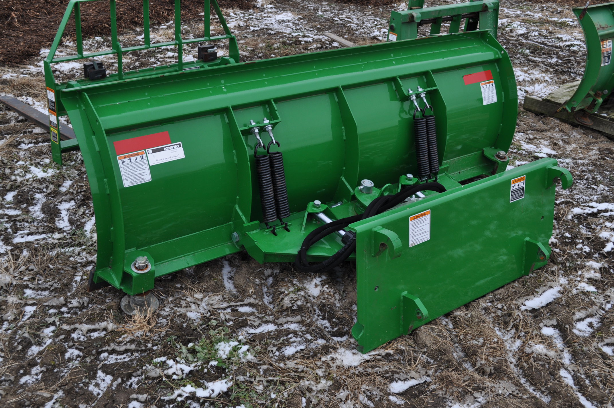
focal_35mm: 42
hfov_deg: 46.4
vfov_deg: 31.8
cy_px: 204
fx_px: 715
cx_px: 307
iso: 200
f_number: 7.1
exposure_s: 1/200
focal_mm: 28
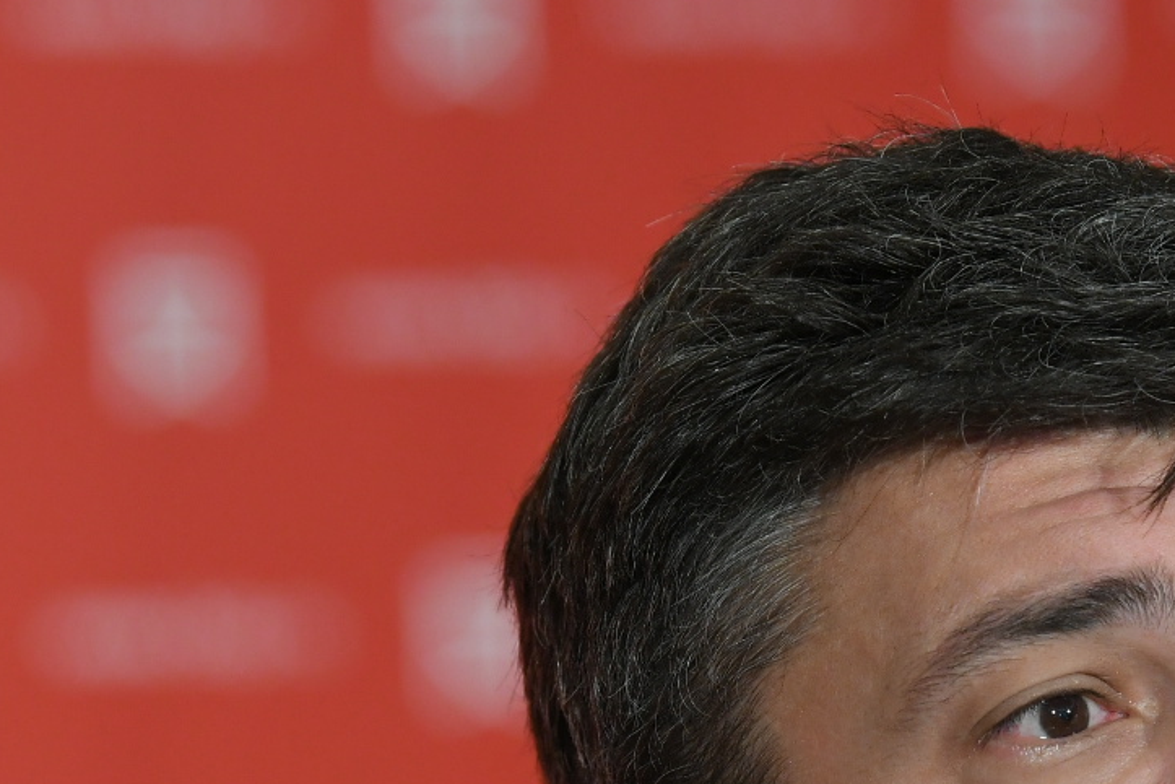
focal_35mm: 538
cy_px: 815
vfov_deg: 2.6
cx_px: 1012
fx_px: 17558
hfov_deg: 3.8
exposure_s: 1/200
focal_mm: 160
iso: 1600
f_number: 4
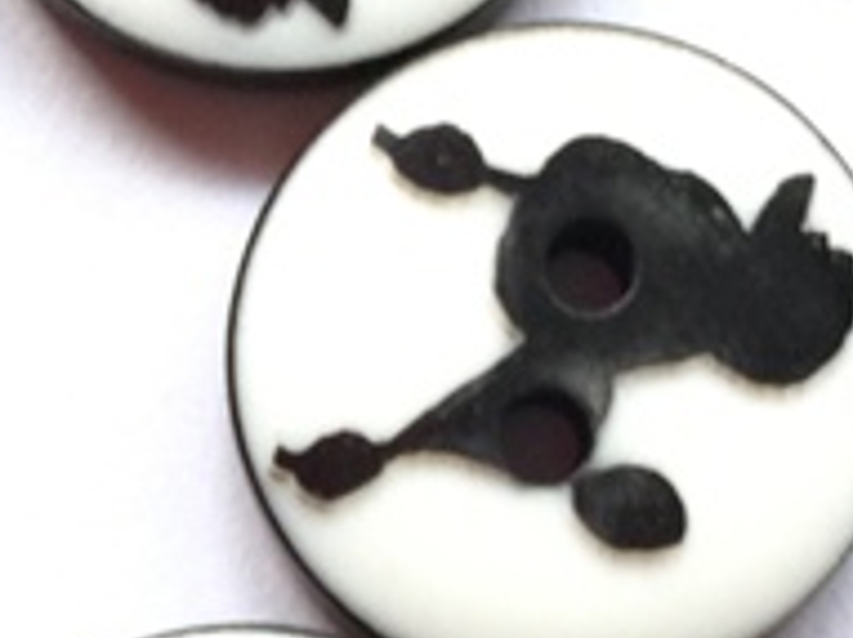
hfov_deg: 15.8
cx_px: 147
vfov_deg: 11.8
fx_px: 3054
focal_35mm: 124
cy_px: 709
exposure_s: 1/17
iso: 50
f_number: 2.2
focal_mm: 4.15
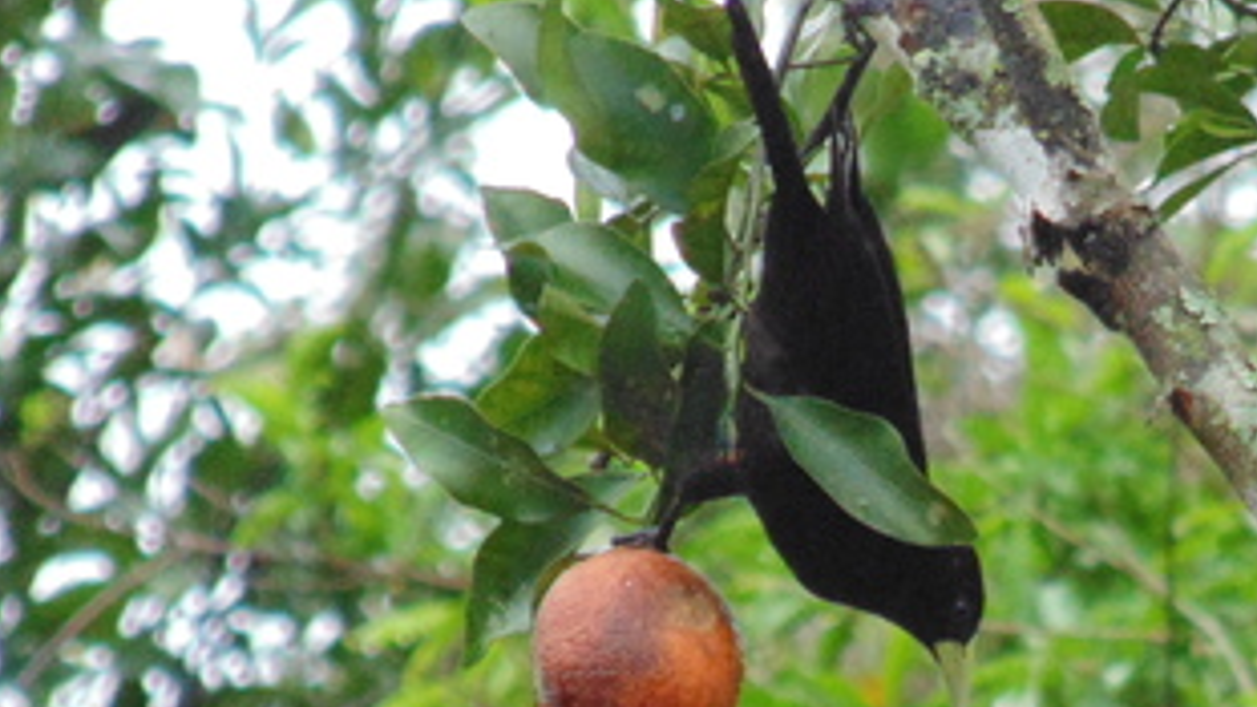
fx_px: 43334
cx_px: 1144
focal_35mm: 1300
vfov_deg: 0.9
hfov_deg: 1.7
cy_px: 800
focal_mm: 104
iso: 500
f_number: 5.9
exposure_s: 1/80
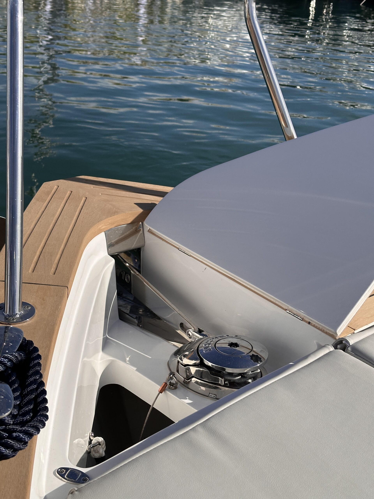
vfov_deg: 39.7
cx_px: 187
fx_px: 691
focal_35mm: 48
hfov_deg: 30.3
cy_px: 250
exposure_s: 1/6623
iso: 64
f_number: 1.78
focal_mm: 6.86
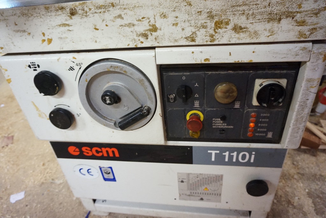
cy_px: 109
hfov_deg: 73.7
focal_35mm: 24
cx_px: 163
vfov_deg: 53.1
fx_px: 217
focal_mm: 16
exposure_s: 1/30
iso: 3200
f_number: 3.5
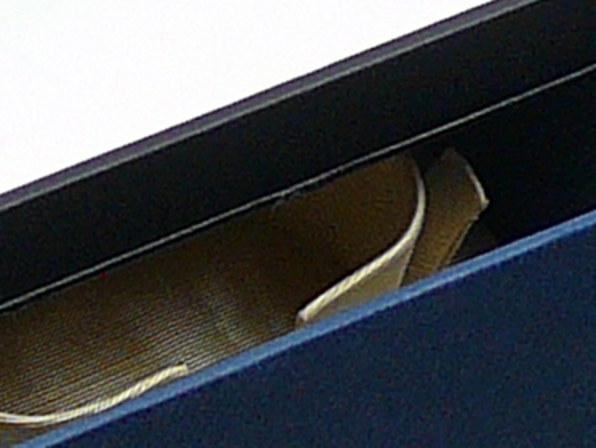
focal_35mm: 295
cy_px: 498
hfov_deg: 6.7
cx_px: 497
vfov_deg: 5.0
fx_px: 5081
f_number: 3.2
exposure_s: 1/40
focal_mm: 6.4
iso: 80
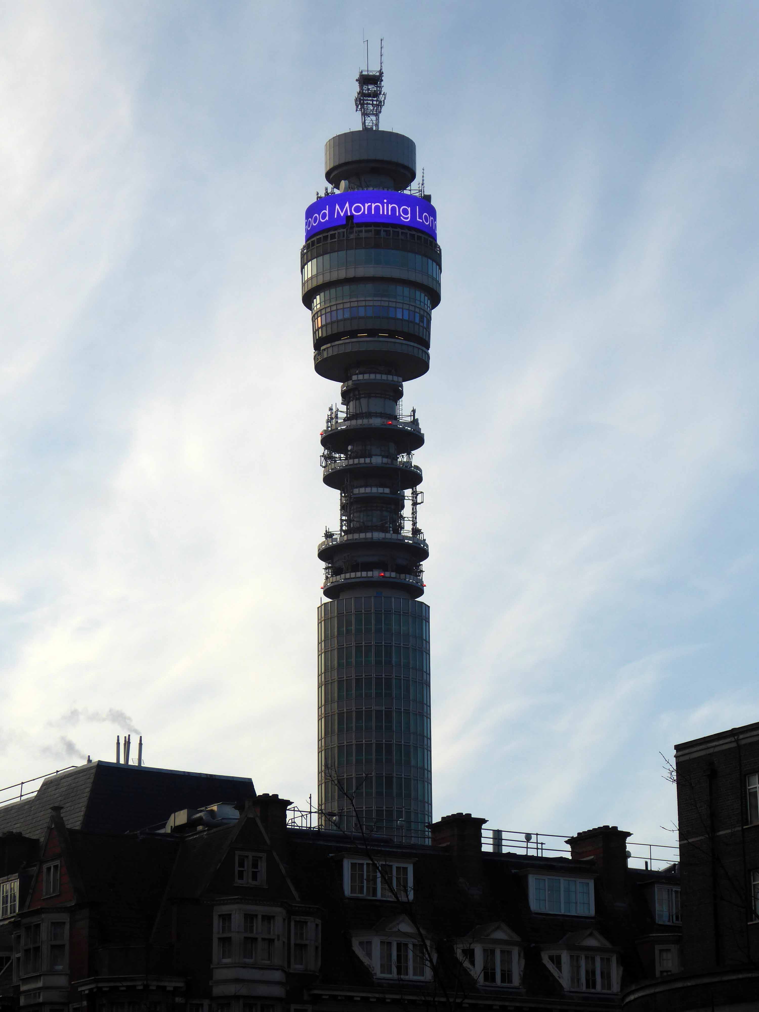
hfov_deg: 12.7
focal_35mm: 117
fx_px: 3420
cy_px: 506
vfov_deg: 16.8
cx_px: 380
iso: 80
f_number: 5.1
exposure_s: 1/250
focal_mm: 19
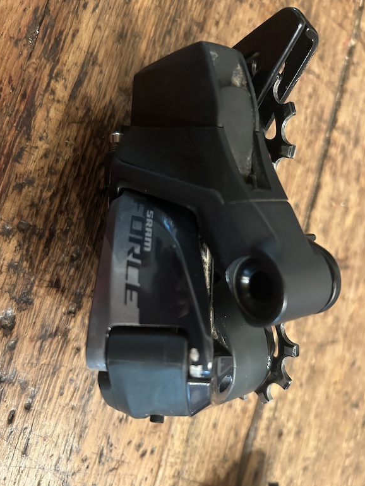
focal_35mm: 27
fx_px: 379
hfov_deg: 51.4
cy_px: 242
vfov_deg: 65.3
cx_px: 177
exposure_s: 1/30
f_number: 1.5
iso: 640
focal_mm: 5.7
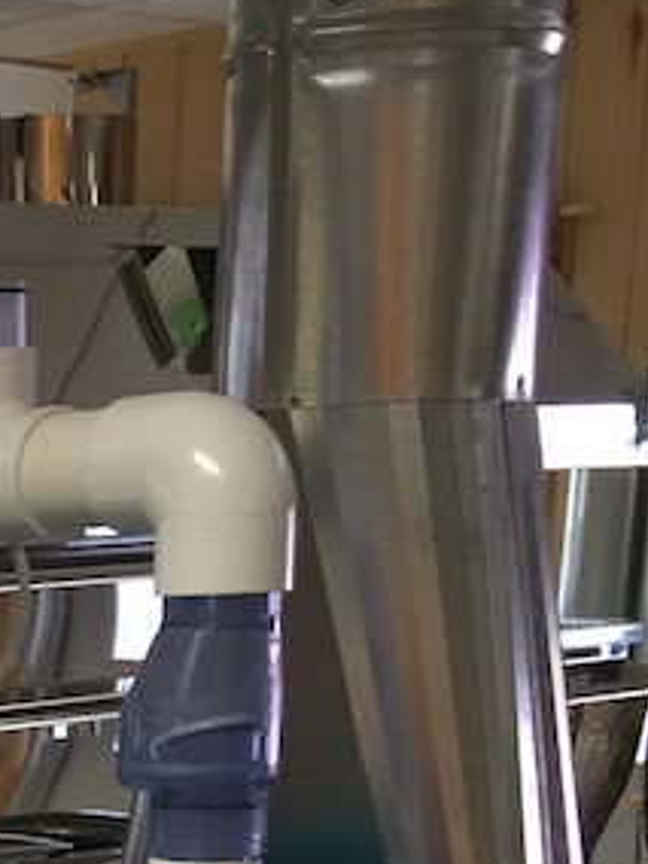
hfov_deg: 12.3
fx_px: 2721
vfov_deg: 16.5
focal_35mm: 109
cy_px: 1288
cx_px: -560
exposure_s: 1/15
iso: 64
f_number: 2.2
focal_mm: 4.15
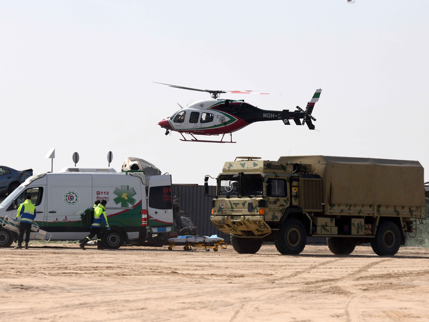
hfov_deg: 15.2
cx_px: 195
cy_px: 161
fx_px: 1611
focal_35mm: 130
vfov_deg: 11.4
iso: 800
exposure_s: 1/8000
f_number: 5.6
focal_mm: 120
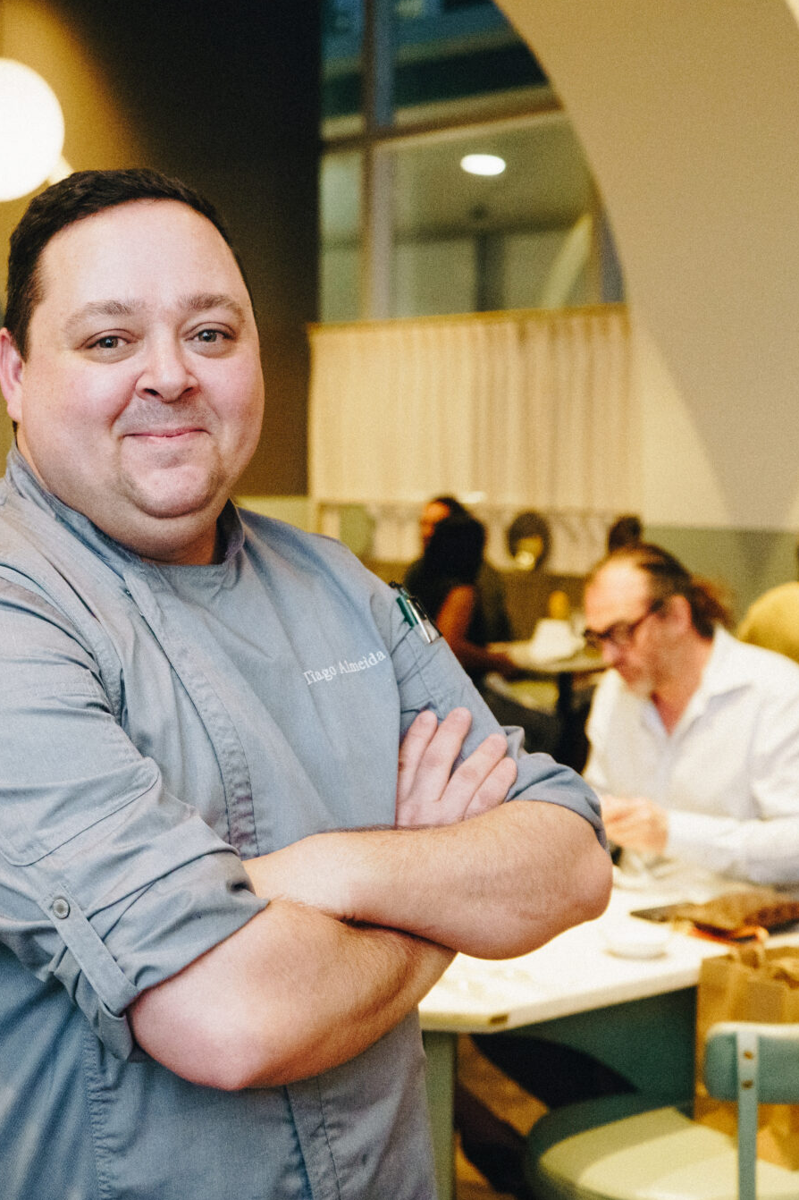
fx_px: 1932
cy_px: 606
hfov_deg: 23.1
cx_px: 189
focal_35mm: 58
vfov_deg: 34.5
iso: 12800
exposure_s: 1/100
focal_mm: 38
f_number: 4
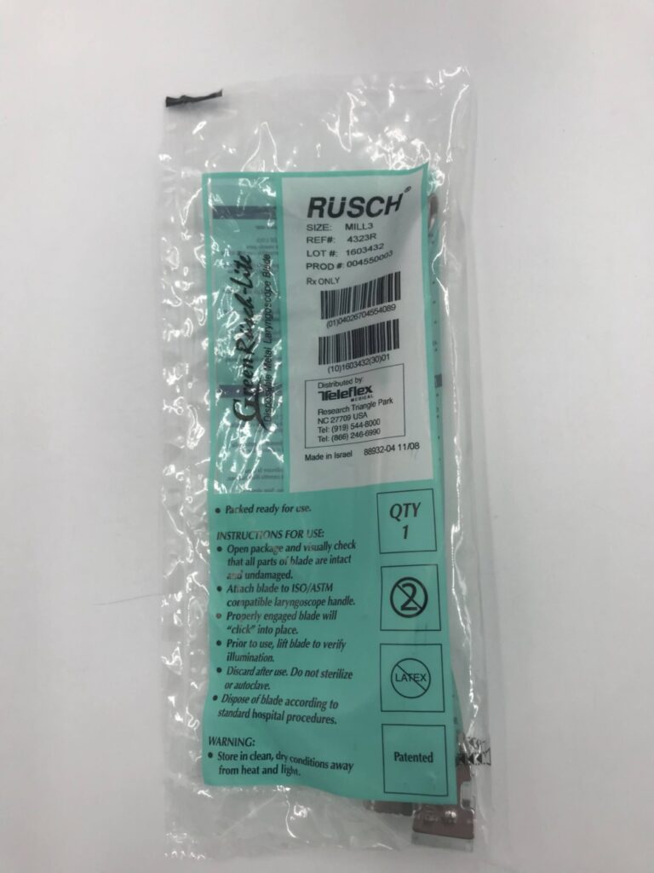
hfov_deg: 49.7
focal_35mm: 28
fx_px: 705
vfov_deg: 63.4
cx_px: 327
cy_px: 436
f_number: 1.8
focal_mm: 3.99
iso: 20
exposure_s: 1/159
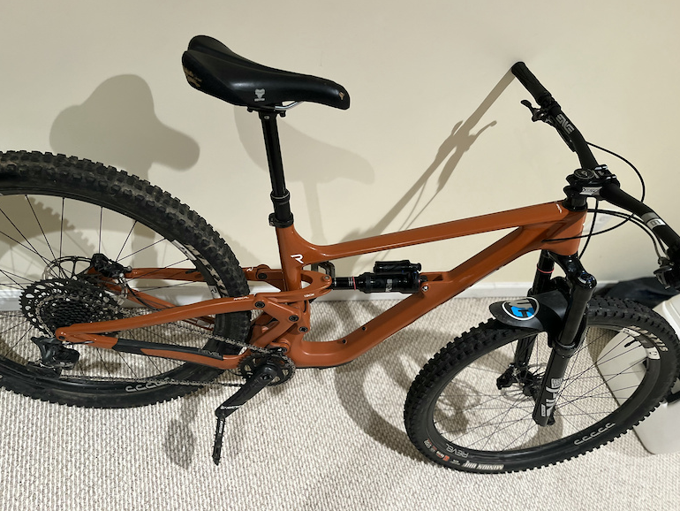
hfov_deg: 65.3
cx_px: 336
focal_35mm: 27
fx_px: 531
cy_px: 247
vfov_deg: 51.4
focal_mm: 5.1
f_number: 1.6
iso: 320
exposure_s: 1/60
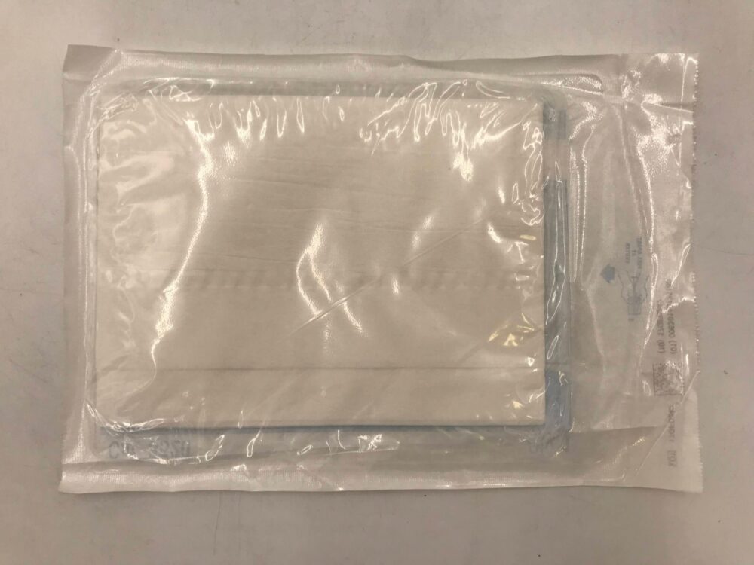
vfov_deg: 49.7
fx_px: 610
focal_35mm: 28
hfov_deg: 63.4
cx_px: 377
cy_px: 282
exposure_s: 1/144
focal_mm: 3.99
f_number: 1.8
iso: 20
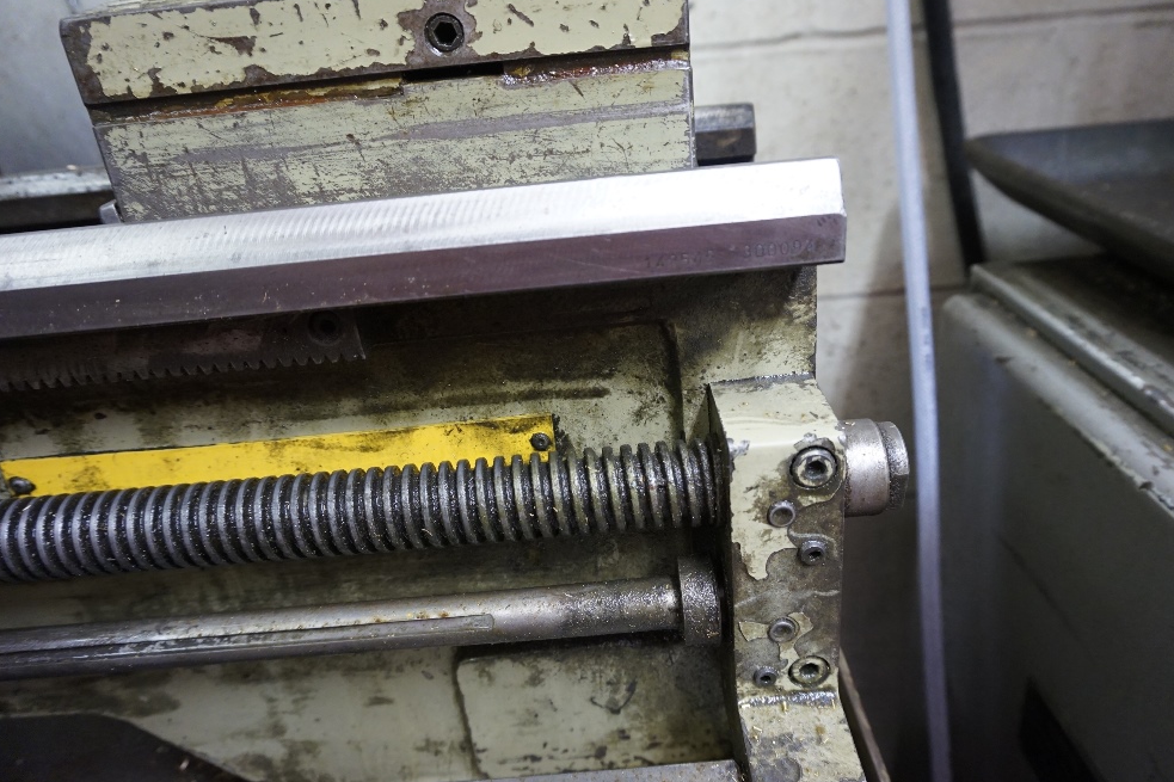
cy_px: 378
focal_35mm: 25
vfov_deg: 51.3
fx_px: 815
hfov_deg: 71.5
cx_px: 610
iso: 1600
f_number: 4
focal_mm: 16
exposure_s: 1/60
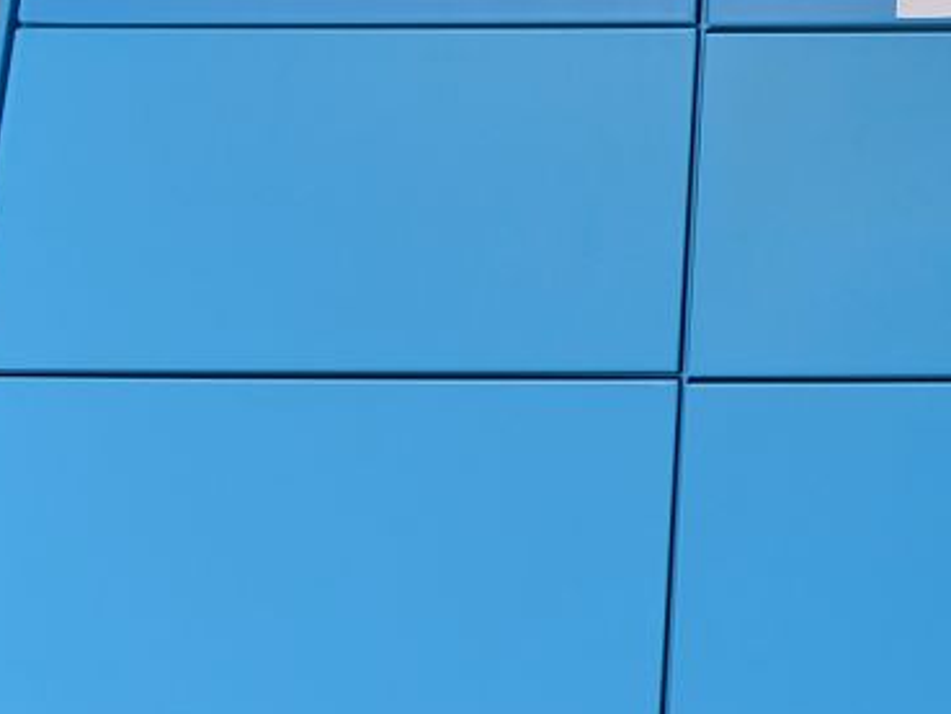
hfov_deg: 23.7
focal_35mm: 75
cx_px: 1139
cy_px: -287
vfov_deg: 18.0
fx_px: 2061
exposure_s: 1/80
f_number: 4.5
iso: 200
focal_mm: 24
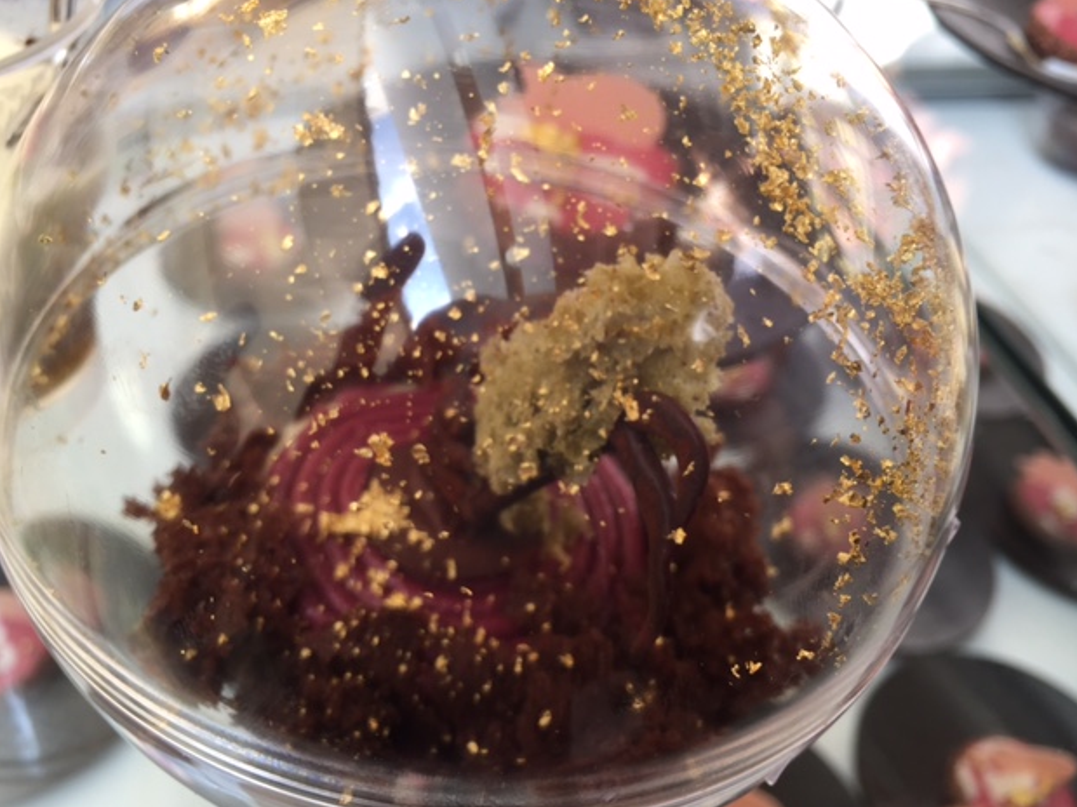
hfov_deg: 60.0
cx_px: 527
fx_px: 933
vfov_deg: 46.8
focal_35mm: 30
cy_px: 410
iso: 32
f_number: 2.2
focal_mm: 4.15
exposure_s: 1/137
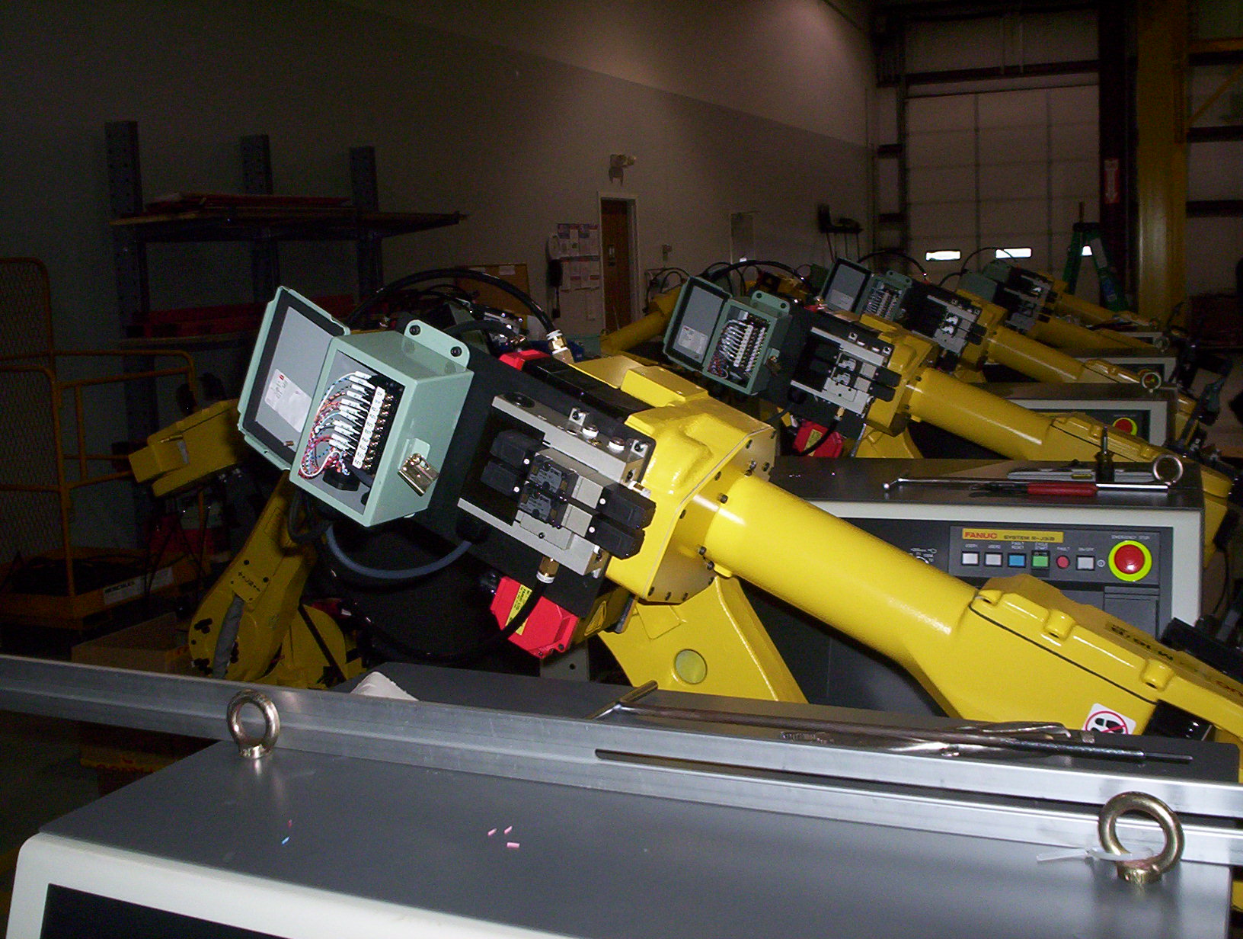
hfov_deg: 48.9
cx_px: 622
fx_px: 1368
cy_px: 470
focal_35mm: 38
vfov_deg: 37.9
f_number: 4.5
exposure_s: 1/60
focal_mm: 4.99
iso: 140
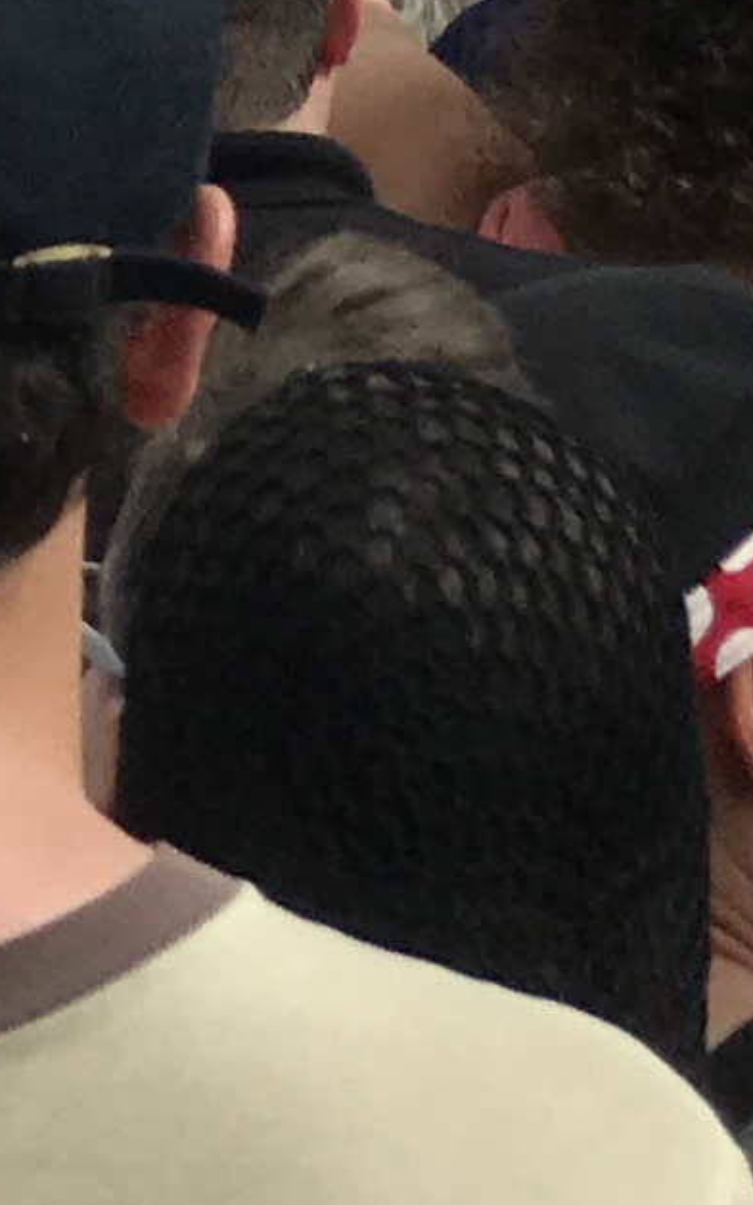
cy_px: -1605
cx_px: -2110
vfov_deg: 5.3
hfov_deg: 3.3
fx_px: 12710
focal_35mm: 387
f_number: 2.8
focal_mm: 6.6
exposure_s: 1/1473
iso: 20
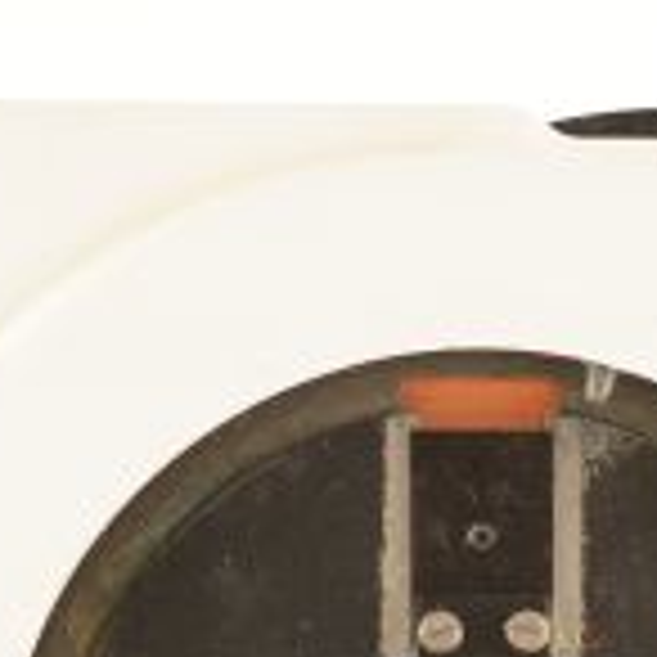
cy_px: 853
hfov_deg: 10.0
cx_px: 562
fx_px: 3736
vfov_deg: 9.9
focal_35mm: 174
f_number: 10
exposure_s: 1/125
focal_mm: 50
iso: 1600
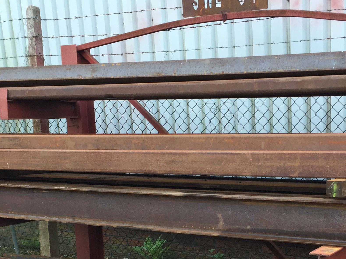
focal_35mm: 60
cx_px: 203
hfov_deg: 32.1
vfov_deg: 23.6
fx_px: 600
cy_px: 244
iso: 50
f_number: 2.2
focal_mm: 4.15
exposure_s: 1/100
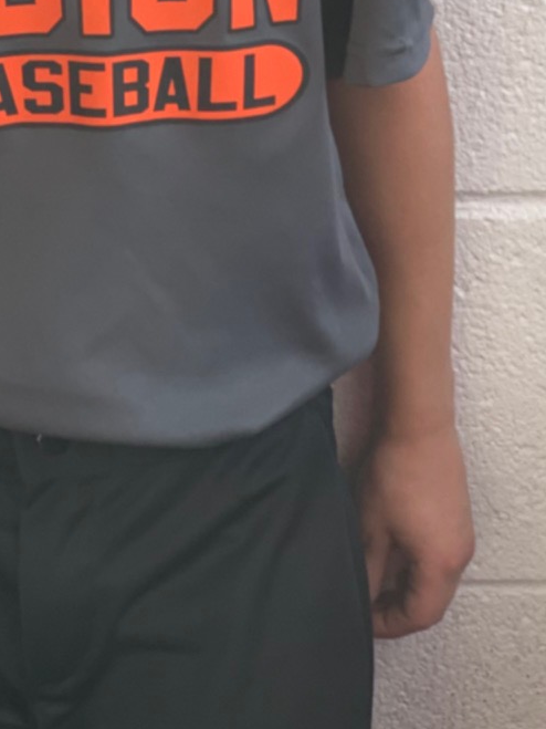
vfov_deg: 11.9
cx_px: -15
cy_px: -331
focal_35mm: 159
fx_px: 3345
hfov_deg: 9.3
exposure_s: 1/124
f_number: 2.4
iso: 16
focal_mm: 6
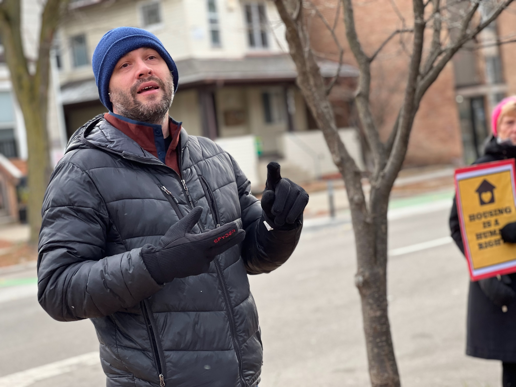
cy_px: 194
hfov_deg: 25.3
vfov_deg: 19.1
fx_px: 1148
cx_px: 258
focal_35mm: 77
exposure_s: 1/121
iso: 50
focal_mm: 9
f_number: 2.8
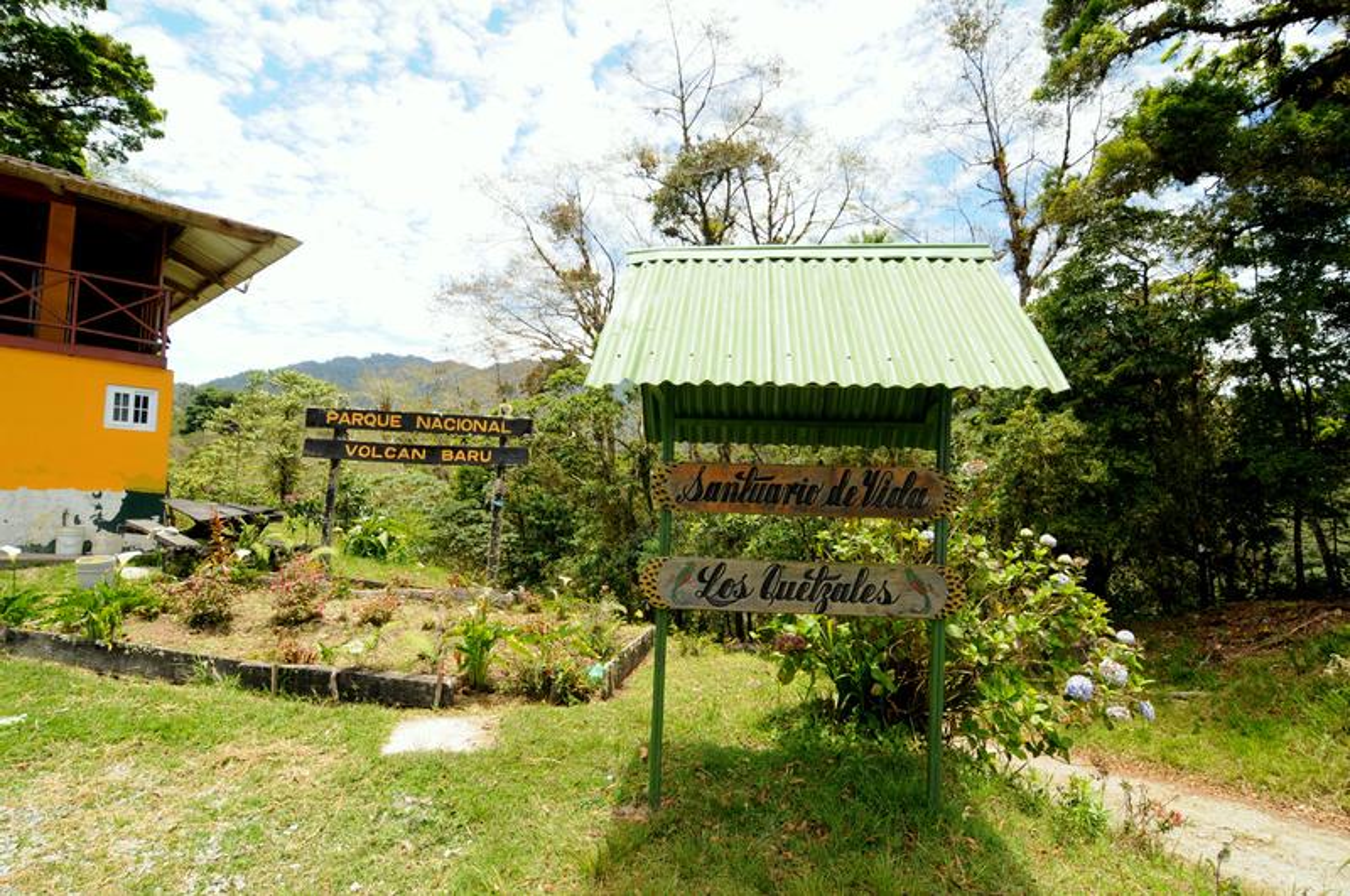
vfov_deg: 67.2
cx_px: 675
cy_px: 448
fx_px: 674
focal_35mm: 18
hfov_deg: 90.1
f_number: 5.6
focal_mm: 12
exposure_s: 1/640
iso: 400
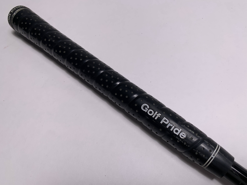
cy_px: 92
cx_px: 124
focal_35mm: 26
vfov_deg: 53.1
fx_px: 186
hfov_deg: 67.3
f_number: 1.8
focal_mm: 4.25
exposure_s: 1/461
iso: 25
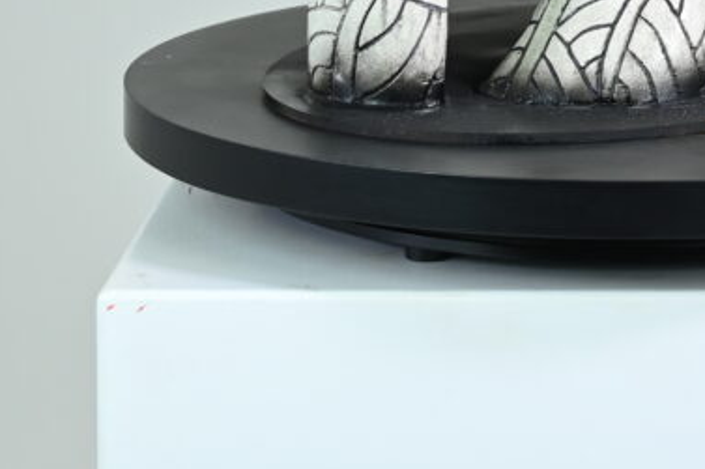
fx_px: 3269
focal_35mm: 167
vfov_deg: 7.9
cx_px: 699
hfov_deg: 12.2
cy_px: -420
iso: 400
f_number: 4.5
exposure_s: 1/60
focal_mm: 41
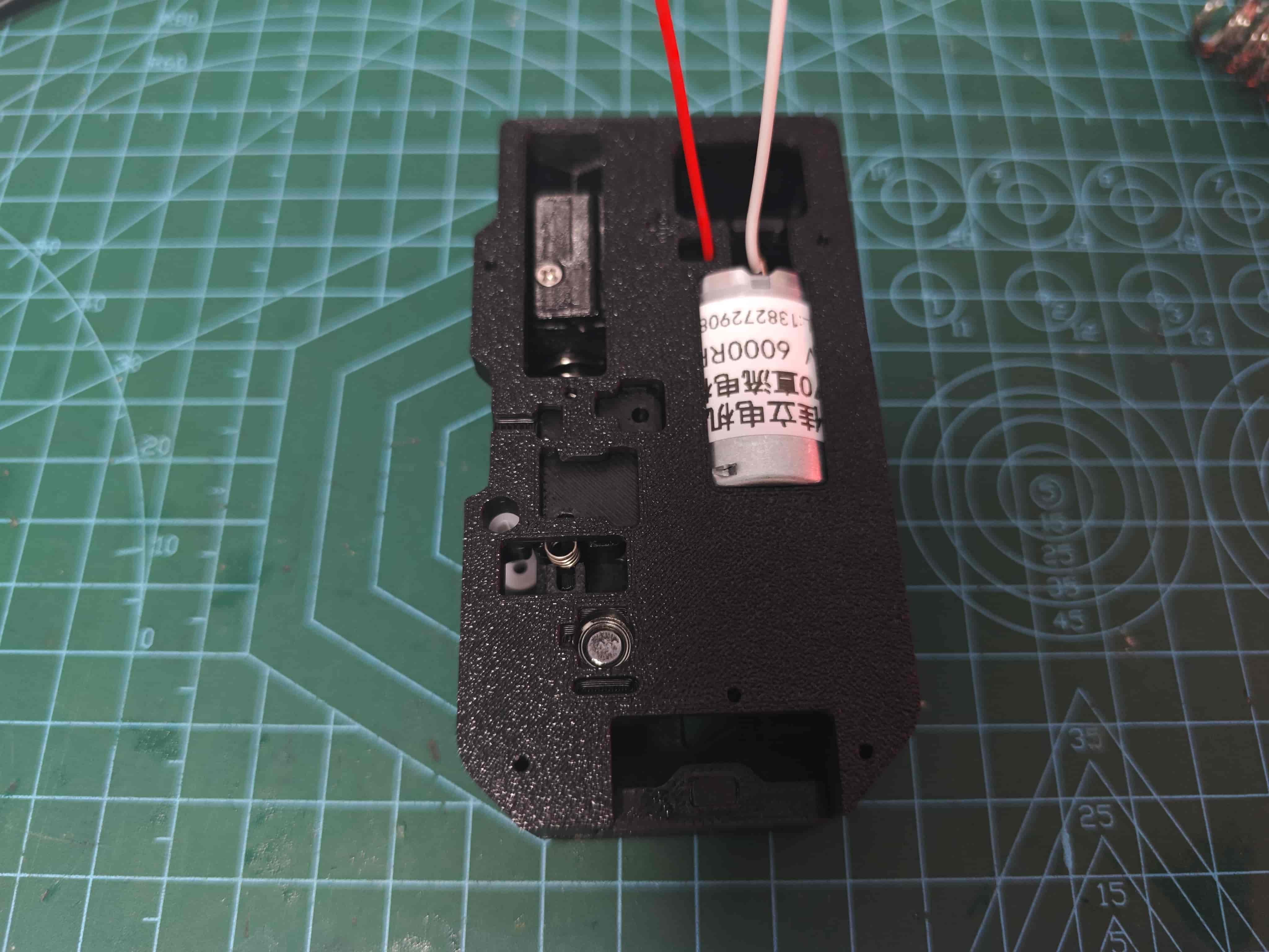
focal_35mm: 24
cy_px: 476
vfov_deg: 56.8
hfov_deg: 71.6
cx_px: 634
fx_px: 880
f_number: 1.6
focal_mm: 5.84
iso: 1000
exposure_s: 1/33.3
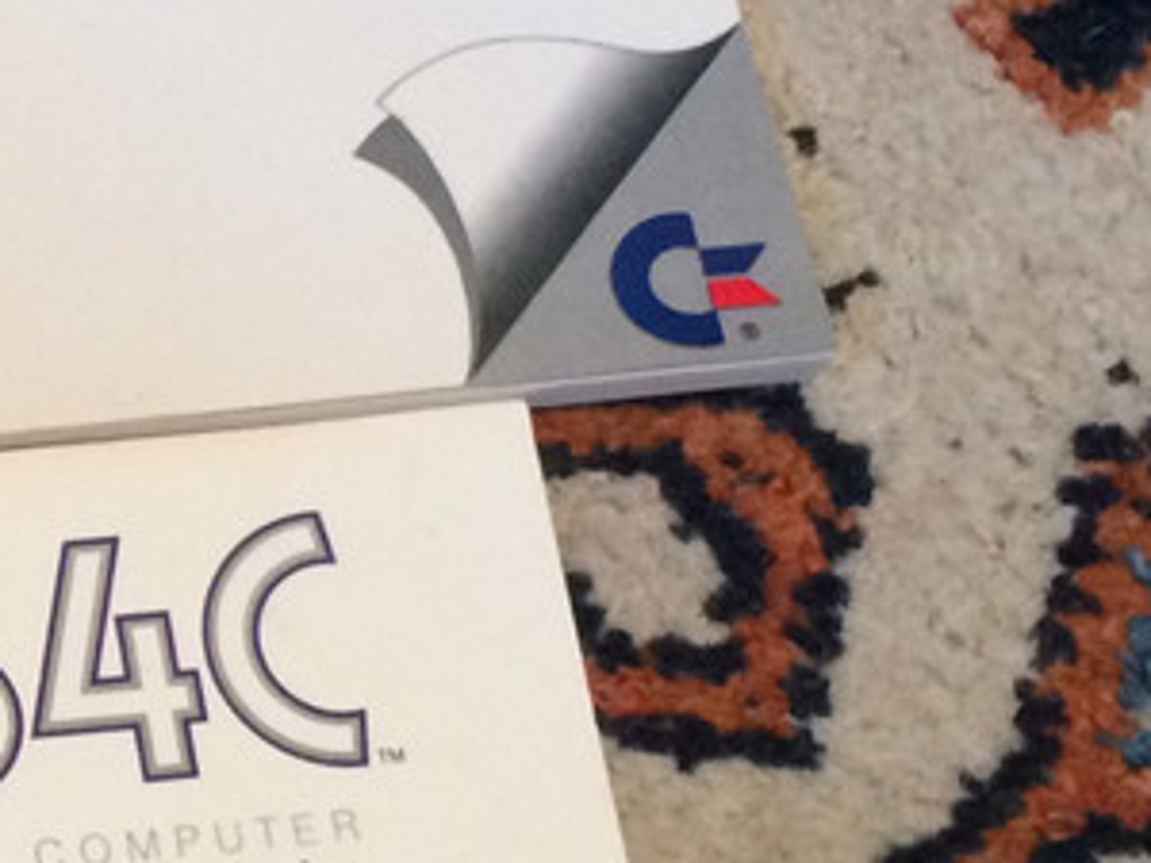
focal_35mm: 103
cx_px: -451
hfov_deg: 17.6
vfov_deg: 14.4
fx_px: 3425
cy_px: 545
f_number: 2.2
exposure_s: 1/30
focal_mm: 4.15
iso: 250
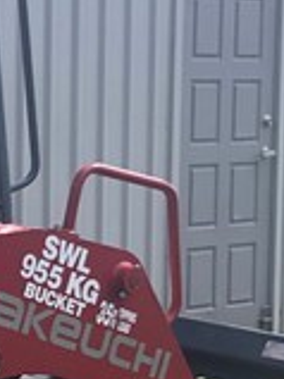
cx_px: -301
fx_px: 1479
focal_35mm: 135
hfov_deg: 10.1
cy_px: 303
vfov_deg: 14.5
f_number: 1.8
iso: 20
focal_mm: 3.99
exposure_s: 1/640
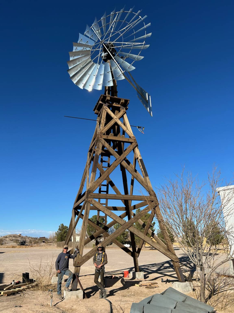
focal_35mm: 26
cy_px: 156
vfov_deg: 67.3
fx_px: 234
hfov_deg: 53.0
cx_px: 117
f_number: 1.5
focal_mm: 5.7
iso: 50
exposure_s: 1/4630
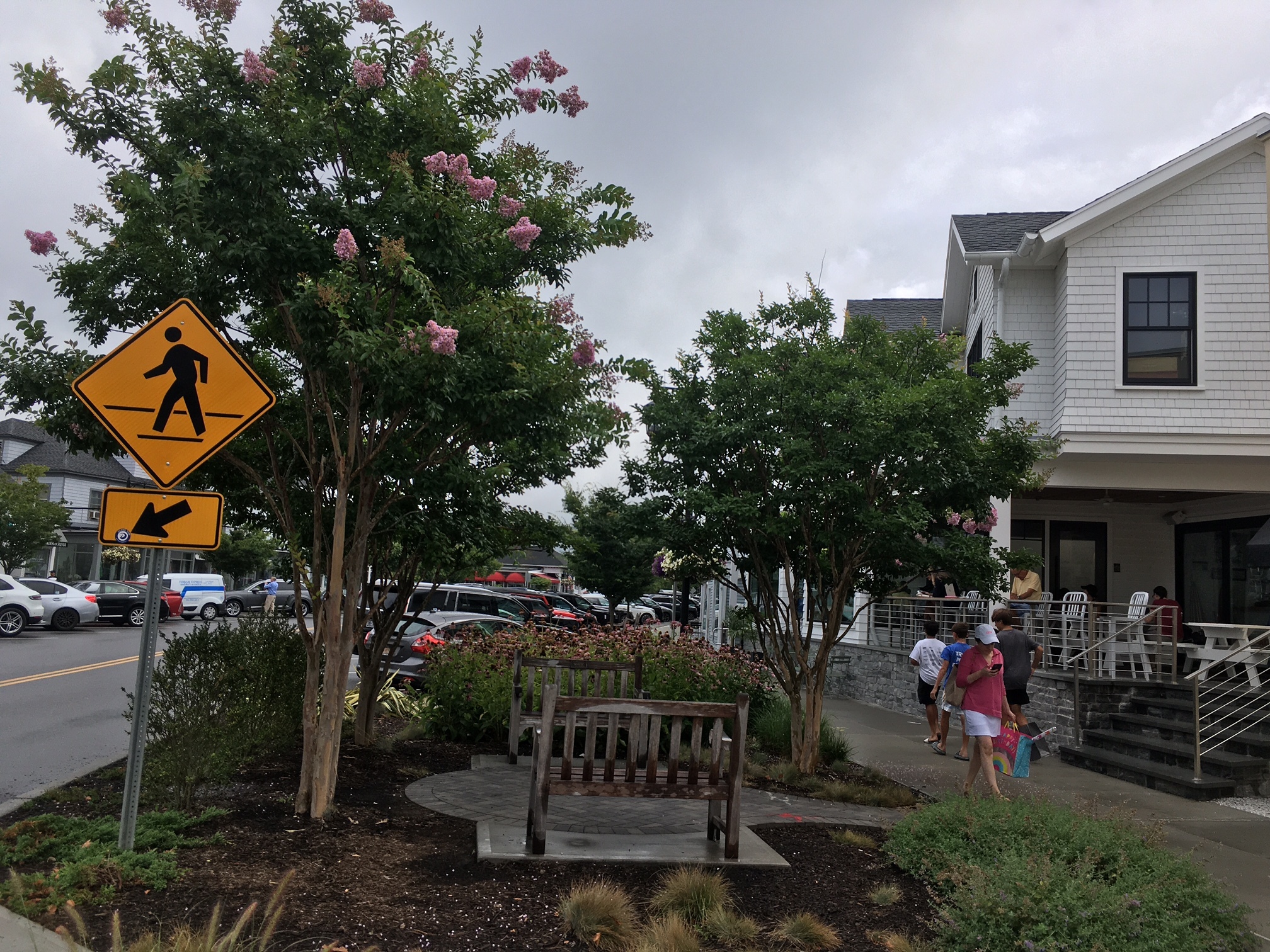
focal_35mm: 29
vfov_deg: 48.2
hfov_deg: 61.7
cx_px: 635
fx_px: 1064
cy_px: 476
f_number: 2.2
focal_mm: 4.15
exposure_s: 1/1748
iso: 25
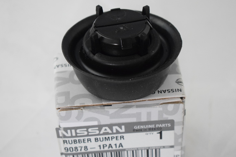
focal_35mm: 94
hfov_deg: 21.8
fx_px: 613
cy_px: 85
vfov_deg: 14.6
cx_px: 103
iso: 3200
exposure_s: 1/125
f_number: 5.6
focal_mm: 55
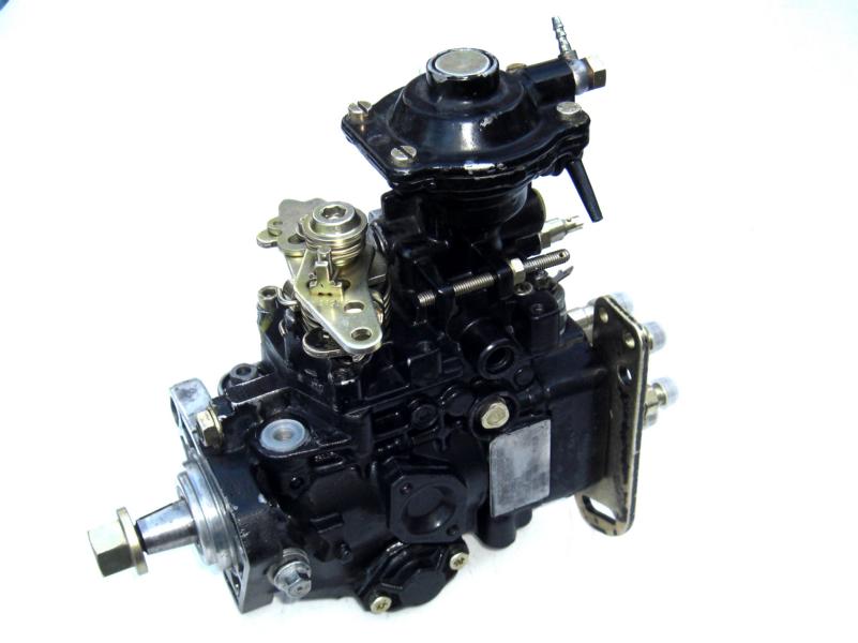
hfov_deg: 49.0
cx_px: 429
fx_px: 941
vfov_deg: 37.7
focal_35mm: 38
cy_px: 322
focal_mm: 7.9
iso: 80
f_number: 2.8
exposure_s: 1/125
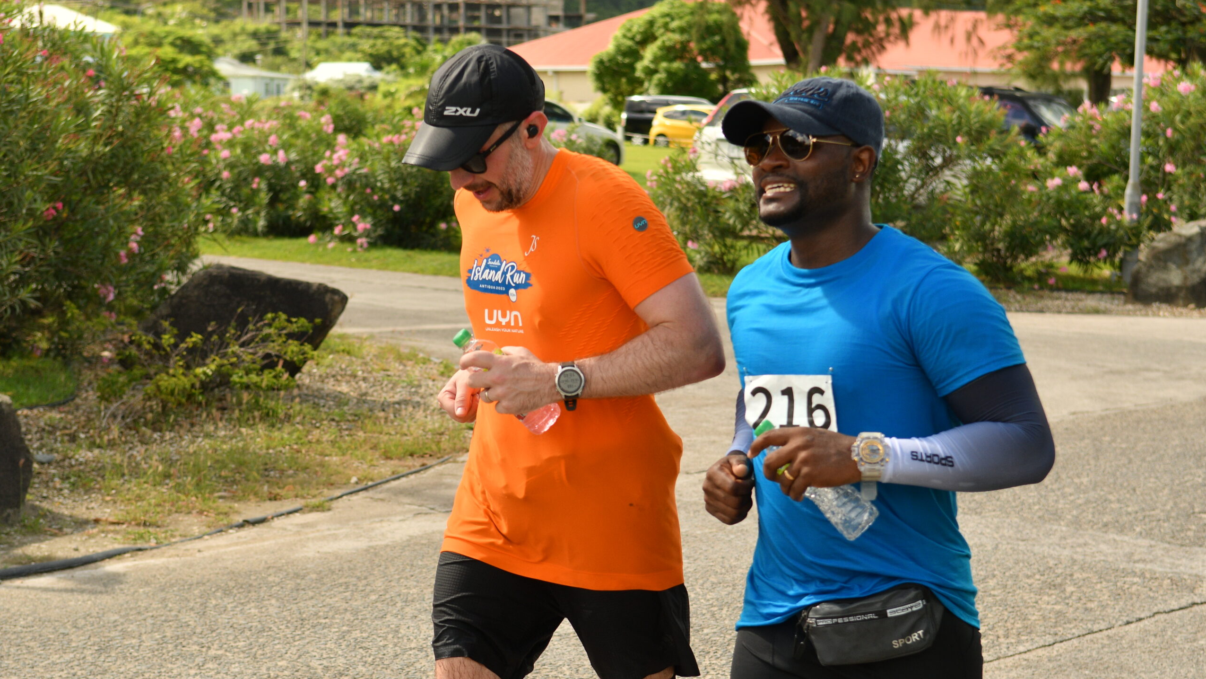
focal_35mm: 82
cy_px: 374
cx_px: 603
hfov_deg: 25.9
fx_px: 2622
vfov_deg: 14.7
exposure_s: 1/2000
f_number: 4.5
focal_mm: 52
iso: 400
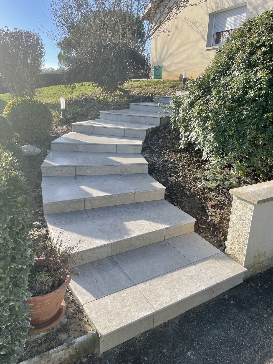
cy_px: 182
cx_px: 136
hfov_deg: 53.1
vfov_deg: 67.3
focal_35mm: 26
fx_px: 273
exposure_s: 1/1490
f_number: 1.6
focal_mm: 4.2
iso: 32
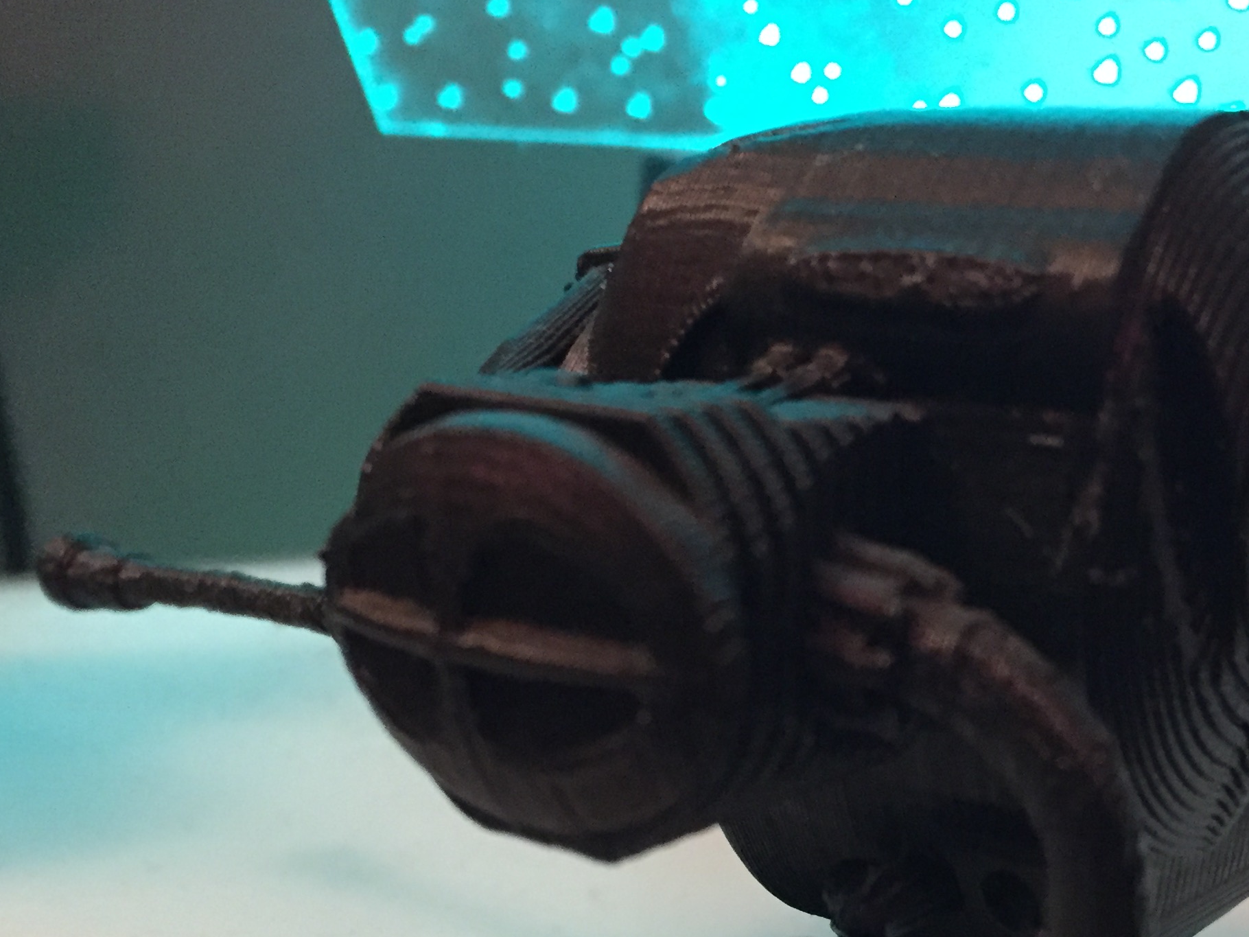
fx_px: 1876
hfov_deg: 36.0
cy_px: 711
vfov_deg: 27.6
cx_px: 939
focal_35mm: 52
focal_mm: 4.15
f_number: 2.2
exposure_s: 1/17
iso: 400
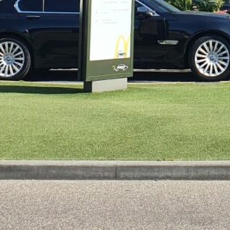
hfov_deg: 14.8
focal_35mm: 115
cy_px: -136
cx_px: 258
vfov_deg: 14.0
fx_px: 864
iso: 50
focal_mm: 4.32
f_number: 2.4
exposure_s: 1/764
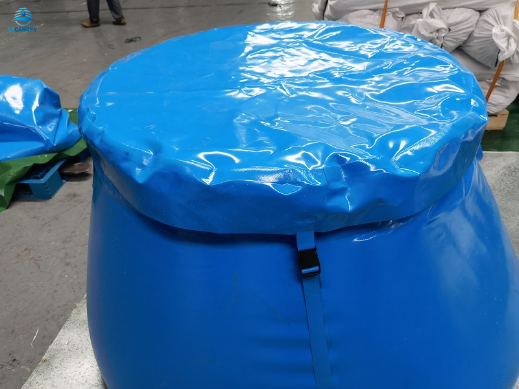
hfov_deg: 65.3
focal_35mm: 27
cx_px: 260
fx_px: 405
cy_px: 194
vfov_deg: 51.4
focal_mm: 6.67
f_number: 1.9
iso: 125
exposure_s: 1/100
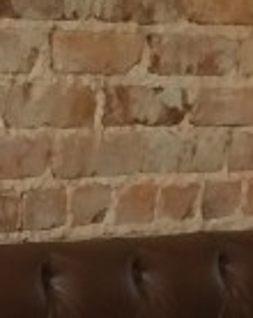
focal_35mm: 219
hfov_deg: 6.2
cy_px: 497
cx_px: -649
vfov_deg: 8.6
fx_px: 2054
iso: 40
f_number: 2.2
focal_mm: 4.15
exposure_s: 1/40
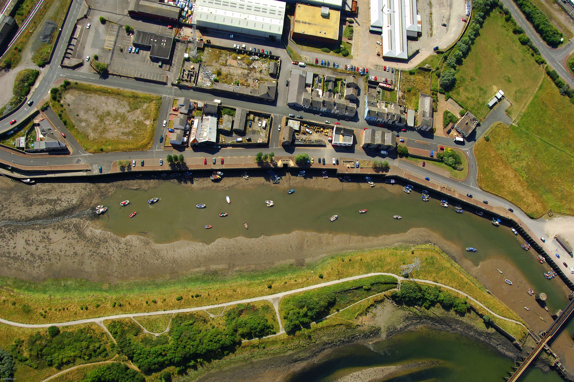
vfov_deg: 36.8
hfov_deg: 53.2
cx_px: 287
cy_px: 191
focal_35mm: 36
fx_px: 573
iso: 400
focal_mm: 24
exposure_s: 1/1000
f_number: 7.1
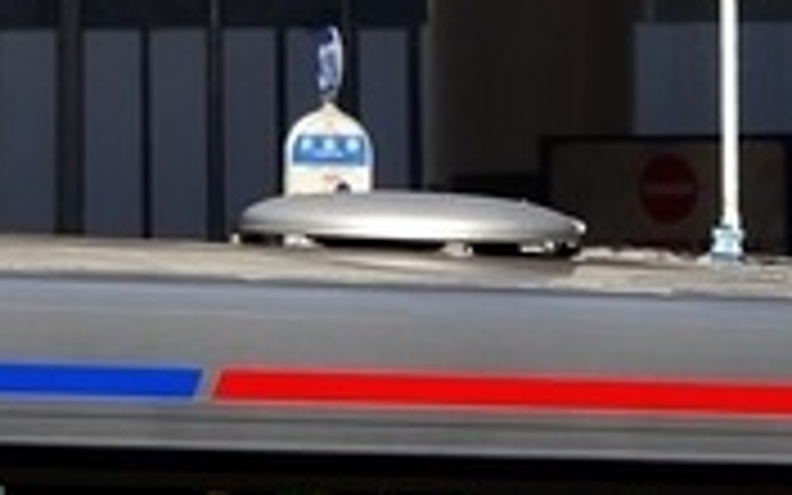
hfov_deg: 2.0
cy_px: 682
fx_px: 22448
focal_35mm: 1040
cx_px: -1210
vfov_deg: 1.3
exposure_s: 1/1000
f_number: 8
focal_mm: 100
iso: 250
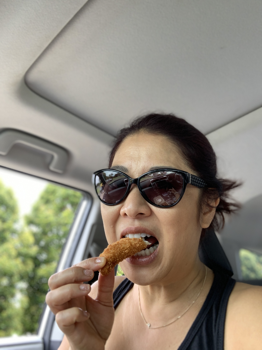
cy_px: 175
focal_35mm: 32
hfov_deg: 44.2
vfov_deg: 56.8
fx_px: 323
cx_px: 131
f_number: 2.2
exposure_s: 1/121
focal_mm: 2.87
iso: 50
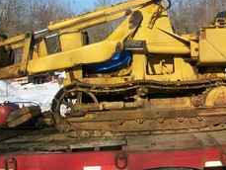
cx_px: 108
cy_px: 60
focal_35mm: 48
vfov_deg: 30.1
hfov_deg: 39.6
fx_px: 314
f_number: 5.5
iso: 64
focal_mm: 5.7
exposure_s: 1/400
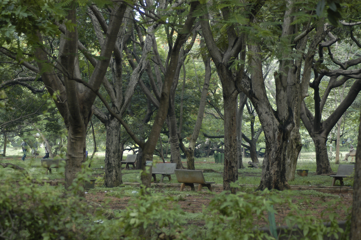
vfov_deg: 9.1
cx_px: 180
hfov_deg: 13.7
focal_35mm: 150
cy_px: 120
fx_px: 1503
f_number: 4.2
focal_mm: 100
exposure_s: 1/80
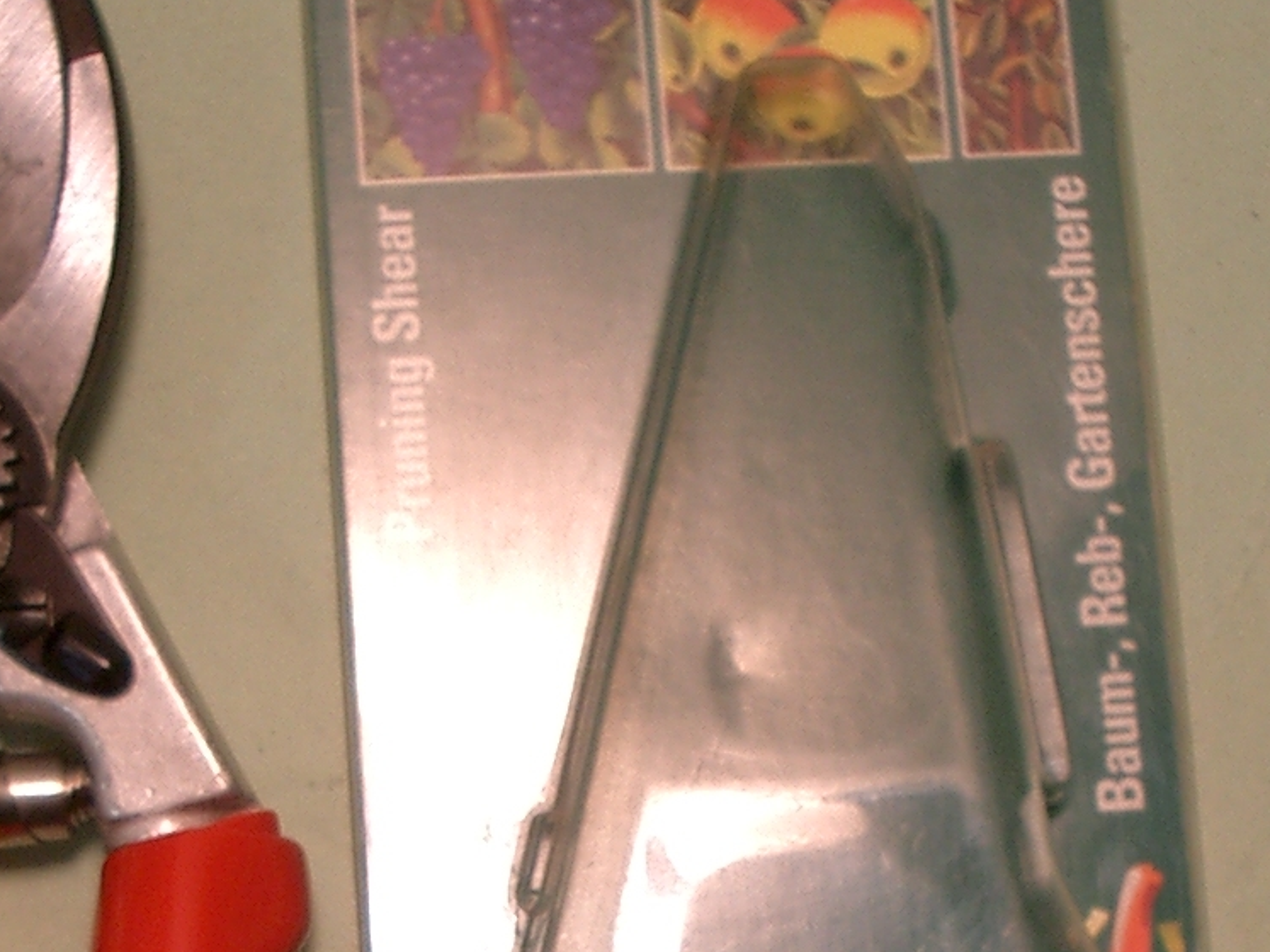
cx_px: 474
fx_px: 3522
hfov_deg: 20.4
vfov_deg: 15.1
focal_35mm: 96
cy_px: 940
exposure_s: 1/60
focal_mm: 5.8
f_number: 2.6
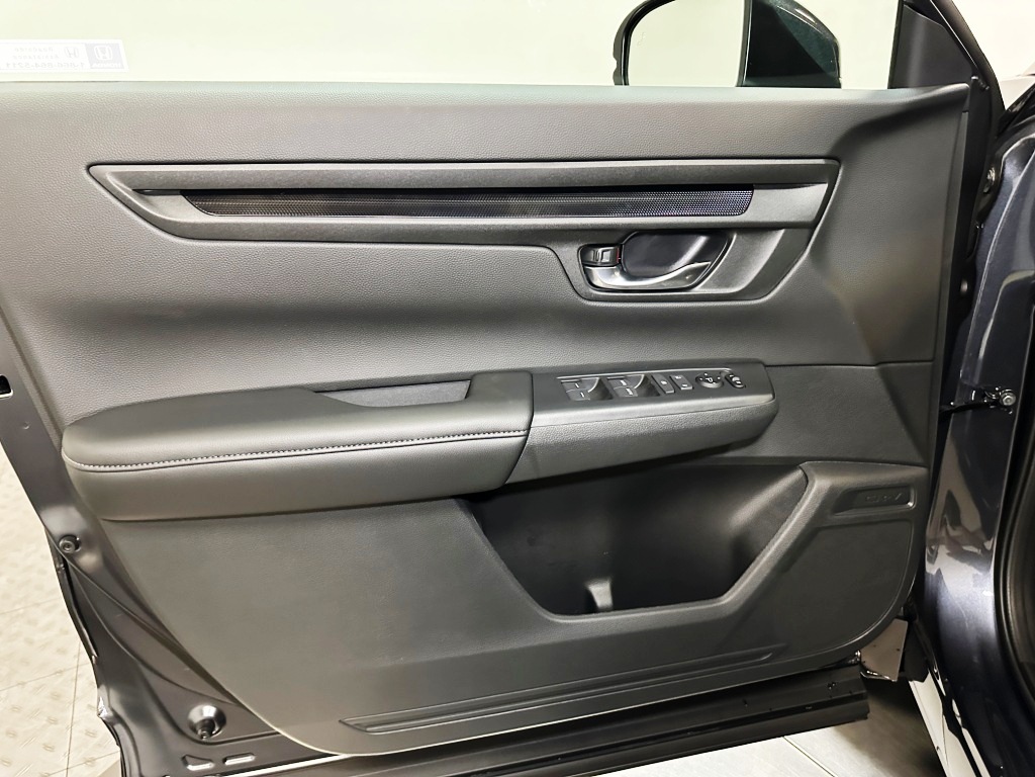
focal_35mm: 24
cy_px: 388
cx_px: 518
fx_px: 718
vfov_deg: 56.8
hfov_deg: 71.6
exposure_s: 1/40
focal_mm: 6.86
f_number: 1.78
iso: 1000
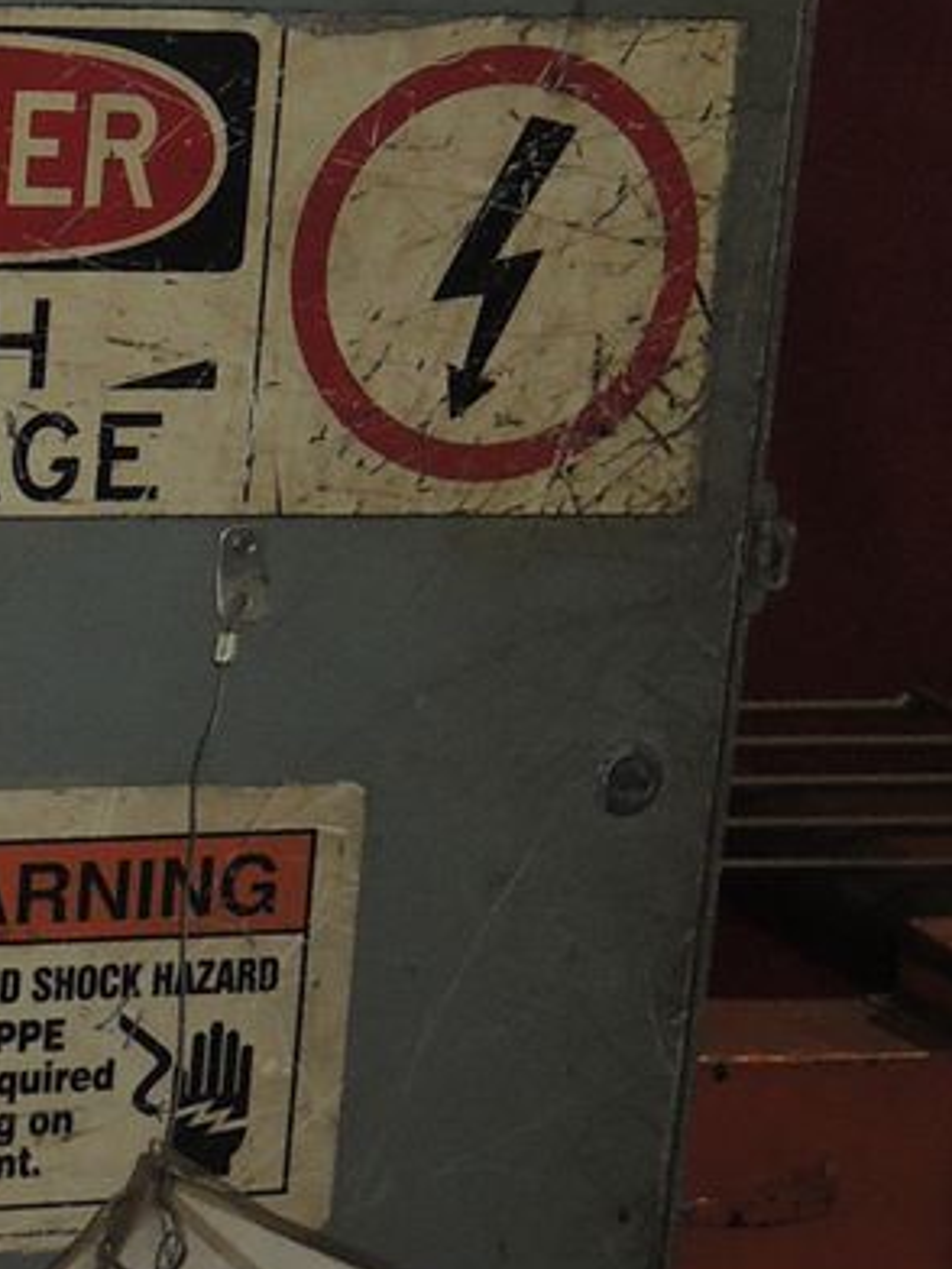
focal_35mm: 93
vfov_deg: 21.0
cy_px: 450
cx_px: -567
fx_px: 3410
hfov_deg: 14.6
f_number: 1.8
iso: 200
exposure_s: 1/60
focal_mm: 4.3
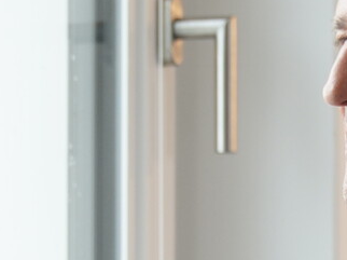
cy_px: 330
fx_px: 1783
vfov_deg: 8.2
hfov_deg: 11.0
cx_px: 366
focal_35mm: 178
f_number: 3.2
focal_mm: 31
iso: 800
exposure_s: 1/160
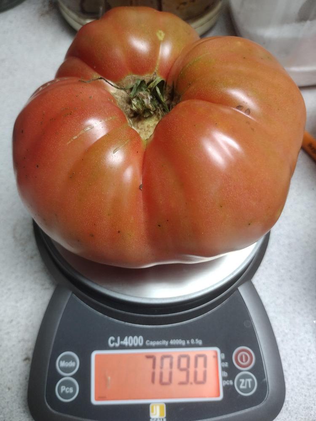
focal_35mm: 27
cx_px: 158
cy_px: 210
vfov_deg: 65.3
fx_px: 329
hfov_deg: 51.4
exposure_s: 1/40
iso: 328
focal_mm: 4.71
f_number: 1.7
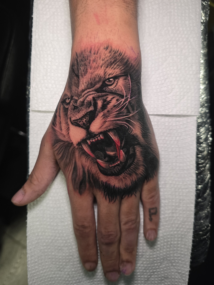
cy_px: 142
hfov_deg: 58.9
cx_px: 107
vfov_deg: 73.9
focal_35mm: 23
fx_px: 190
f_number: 1.7
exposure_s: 1/120
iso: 320
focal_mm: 6.3
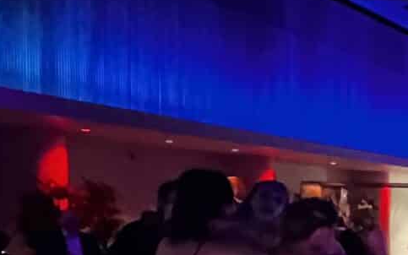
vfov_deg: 17.4
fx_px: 812
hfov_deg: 17.2
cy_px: 258
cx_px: 874
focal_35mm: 73
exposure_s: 1/40
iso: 1000
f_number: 1.8
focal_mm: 1.57
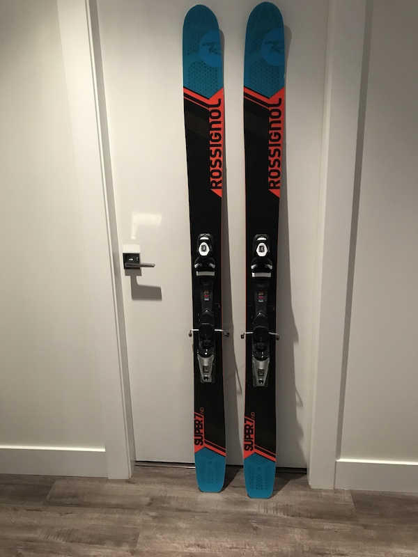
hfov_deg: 49.7
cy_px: 278
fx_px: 451
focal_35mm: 28
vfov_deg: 63.4
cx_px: 209
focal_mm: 3.99
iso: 80
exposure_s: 1/15
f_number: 1.8
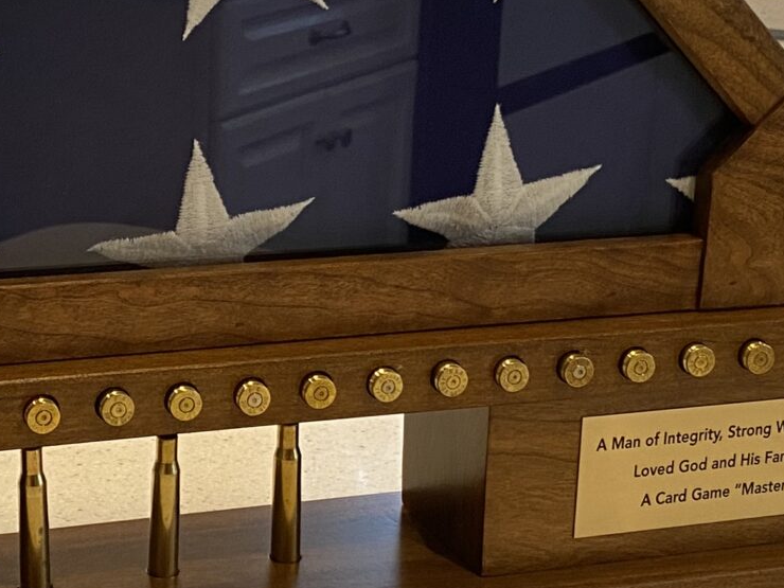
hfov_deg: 21.6
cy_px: 248
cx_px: 224
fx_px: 2038
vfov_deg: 16.4
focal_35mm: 90
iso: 100
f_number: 1.8
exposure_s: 1/60
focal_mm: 4.25
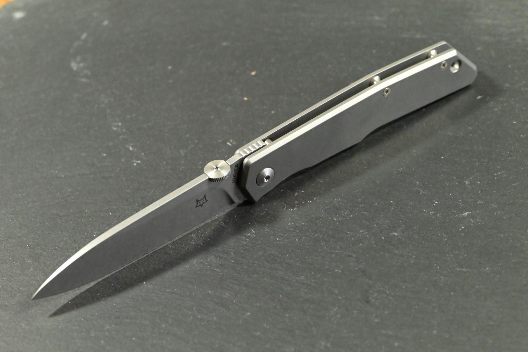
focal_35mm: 105
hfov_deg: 19.4
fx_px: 1540
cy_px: 176
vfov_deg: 13.1
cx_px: 264
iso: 18000
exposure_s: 1/125
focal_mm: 105
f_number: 10
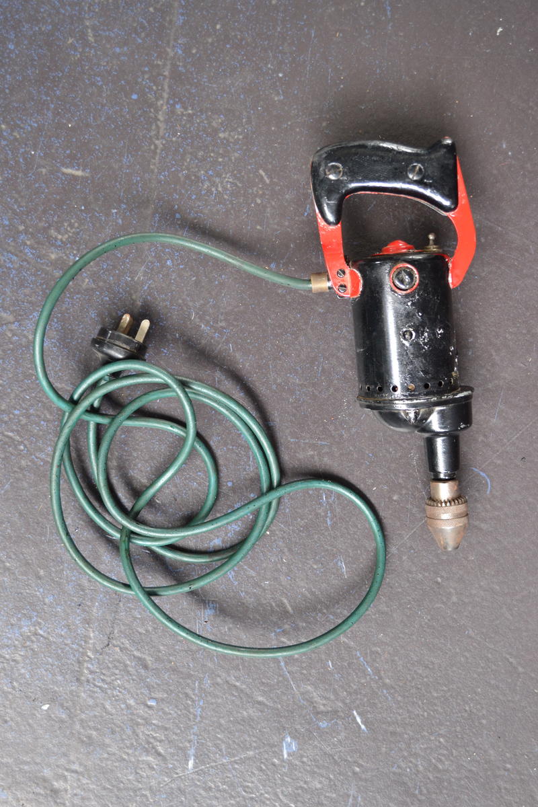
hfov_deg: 28.1
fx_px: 1076
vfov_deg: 41.1
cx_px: 269
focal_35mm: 48
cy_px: 404
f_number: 4.8
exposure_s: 1/15
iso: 900
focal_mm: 32
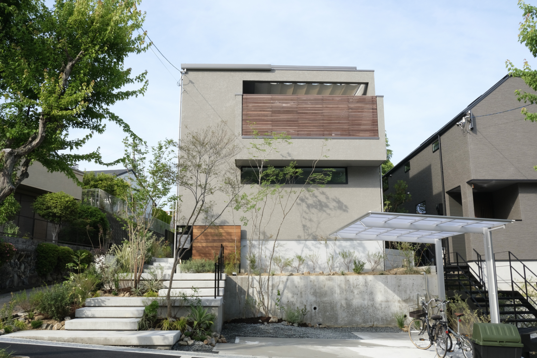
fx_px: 477
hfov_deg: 58.7
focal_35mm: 32
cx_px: 268
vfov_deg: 41.1
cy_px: 179
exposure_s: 1/120
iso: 640
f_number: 18
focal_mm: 21.5
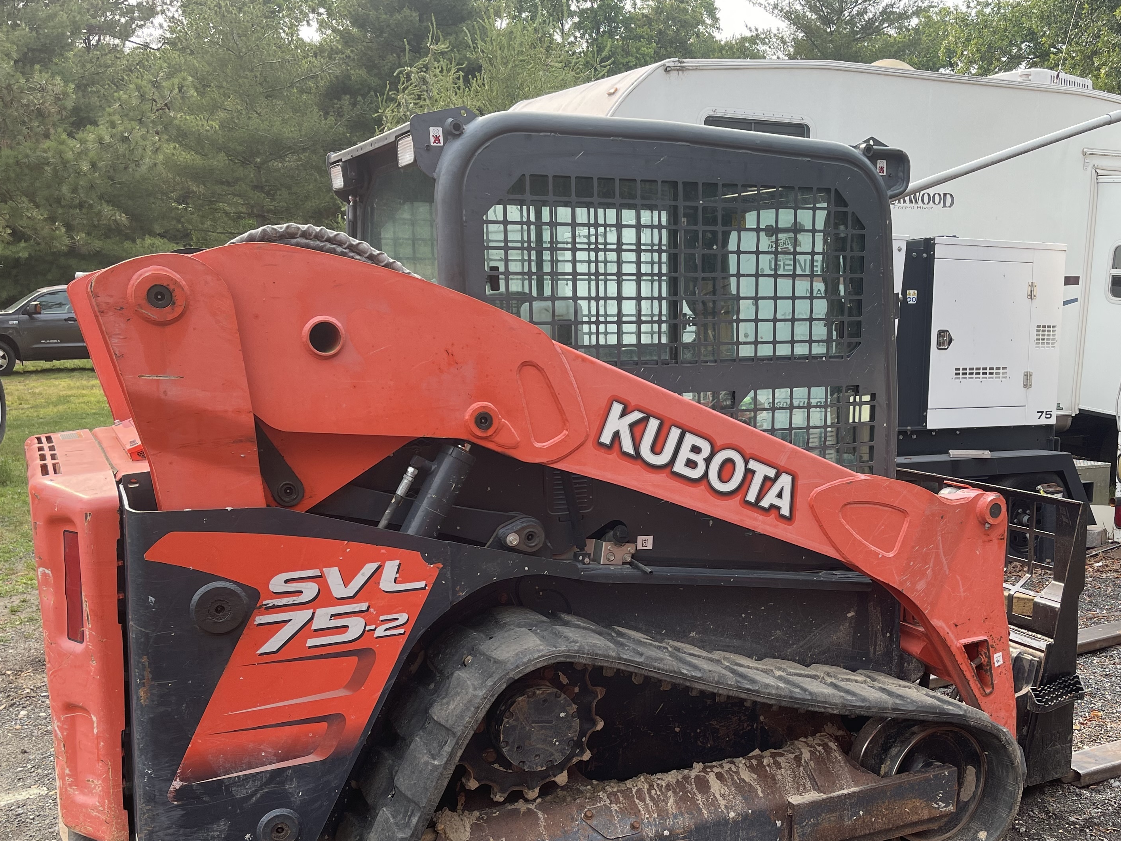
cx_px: 667
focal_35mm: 37
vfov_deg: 38.4
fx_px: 1198
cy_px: 528
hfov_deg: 49.9
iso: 32
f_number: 1.6
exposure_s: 1/709
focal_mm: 5.1
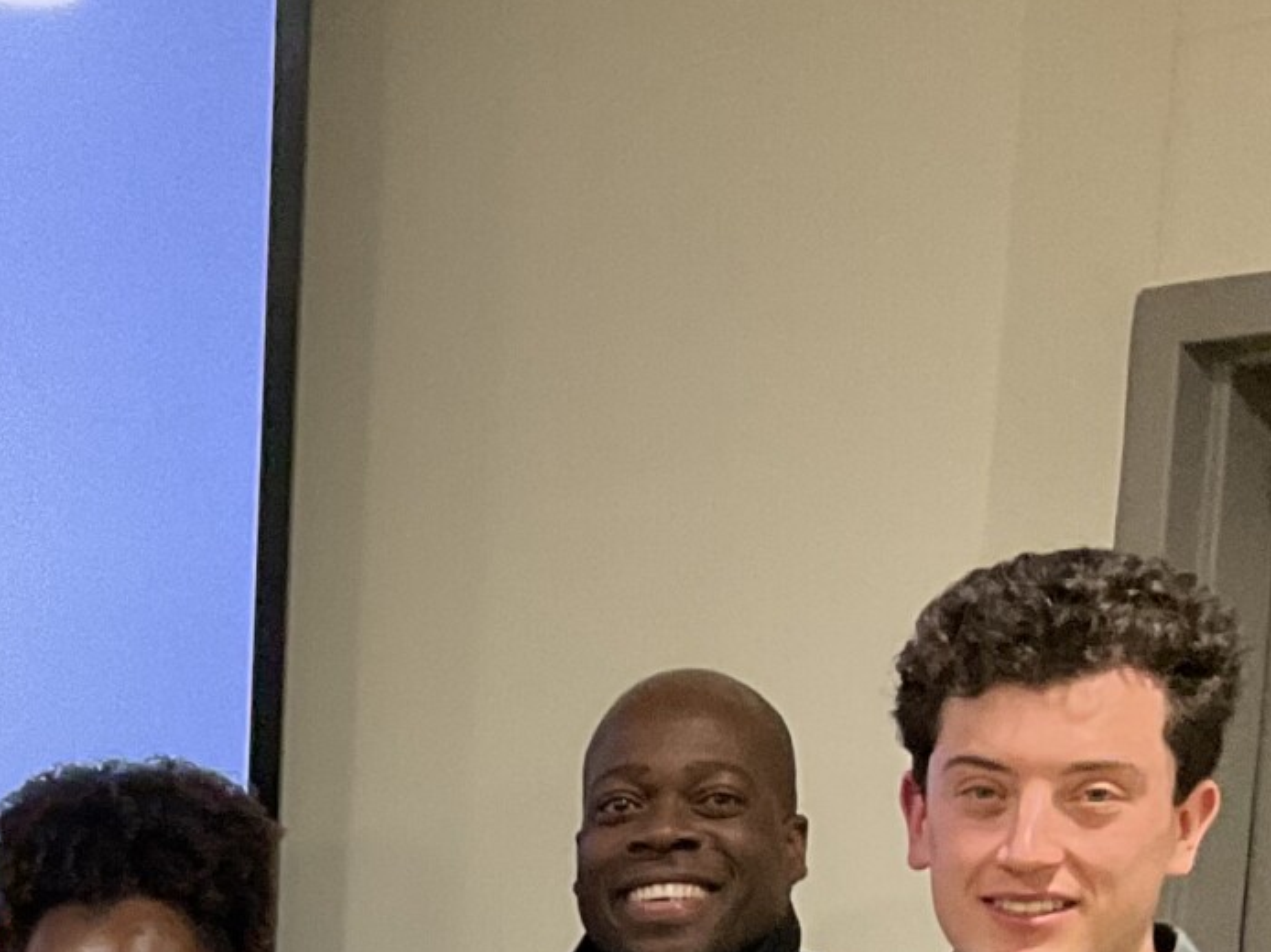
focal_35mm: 107
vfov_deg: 12.8
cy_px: 1574
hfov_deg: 17.6
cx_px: -223
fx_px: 3927
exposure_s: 1/60
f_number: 1.8
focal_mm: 3
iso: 160
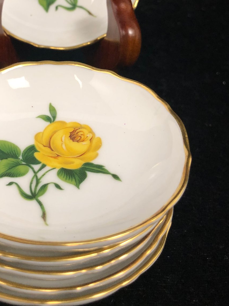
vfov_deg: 37.7
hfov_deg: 29.3
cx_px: 62
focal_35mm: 49
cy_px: 69
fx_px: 432
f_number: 1.8
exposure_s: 1/25
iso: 32
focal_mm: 4
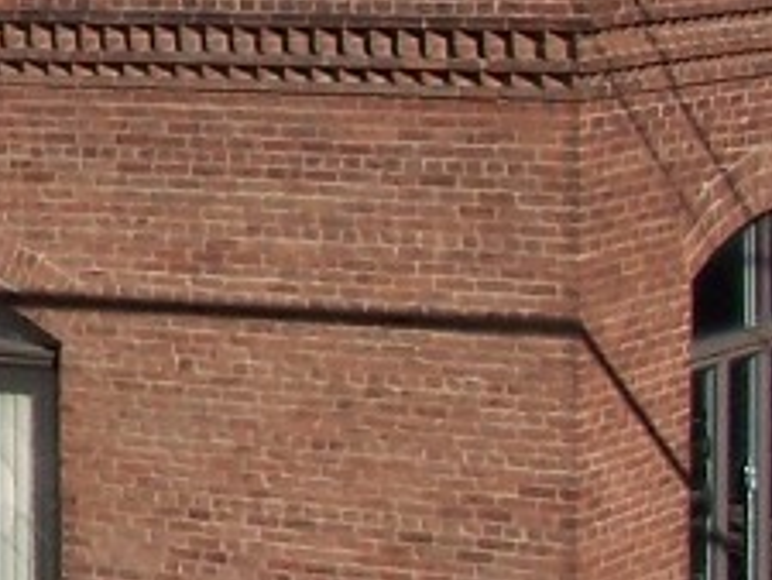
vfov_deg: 8.1
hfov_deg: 9.9
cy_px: 113
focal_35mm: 183
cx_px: -846
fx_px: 4083
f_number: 5.6
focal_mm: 6.3
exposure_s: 1/750
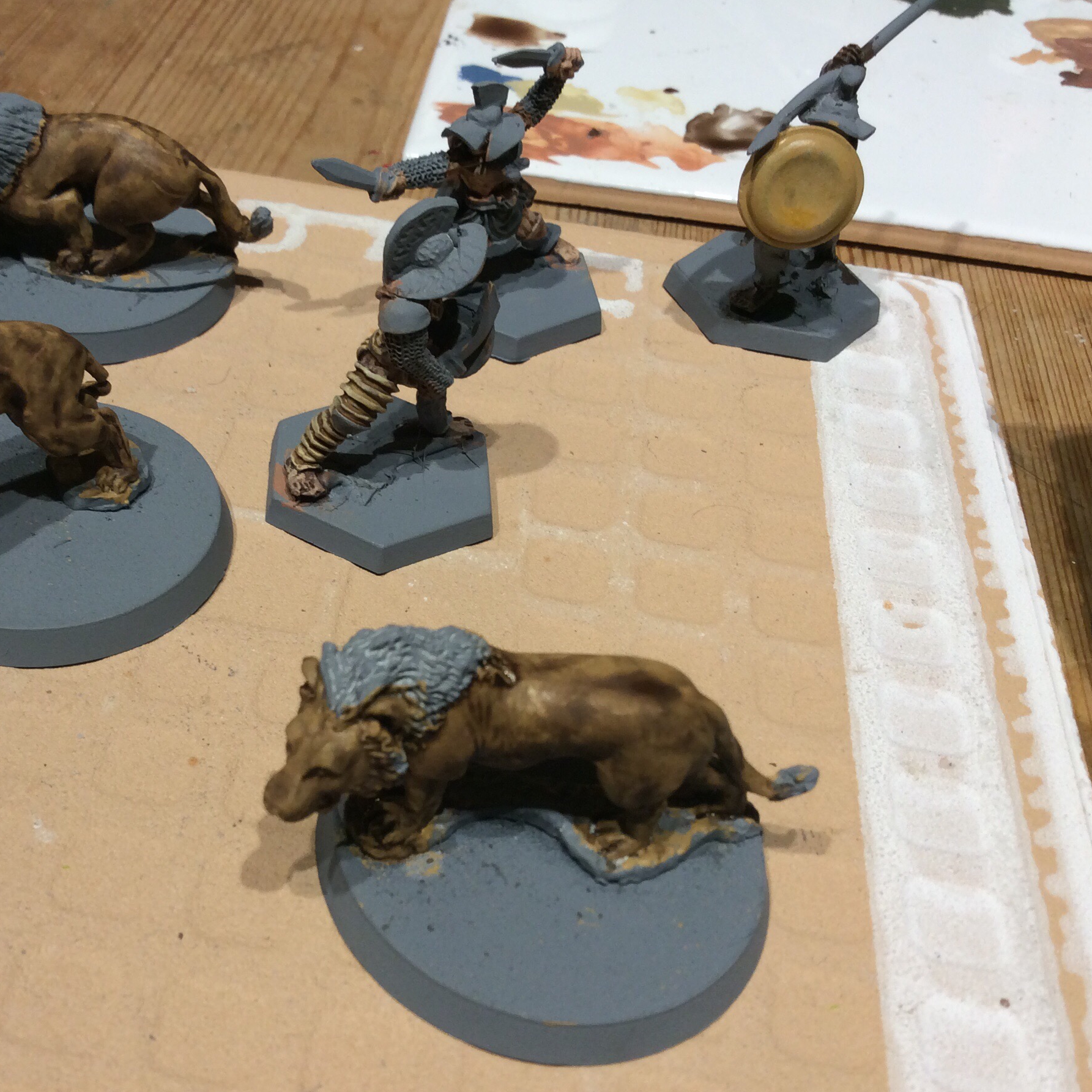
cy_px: 511
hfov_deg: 40.2
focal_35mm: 41
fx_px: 1463
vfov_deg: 40.9
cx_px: 325
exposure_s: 1/25
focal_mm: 3.3
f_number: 2.4
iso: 40
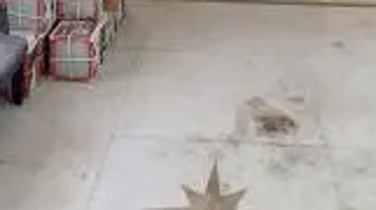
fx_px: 468
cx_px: 188
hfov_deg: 43.8
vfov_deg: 18.5
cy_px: -189
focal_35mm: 47
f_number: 2.2
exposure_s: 1/33
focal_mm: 1.42
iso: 200
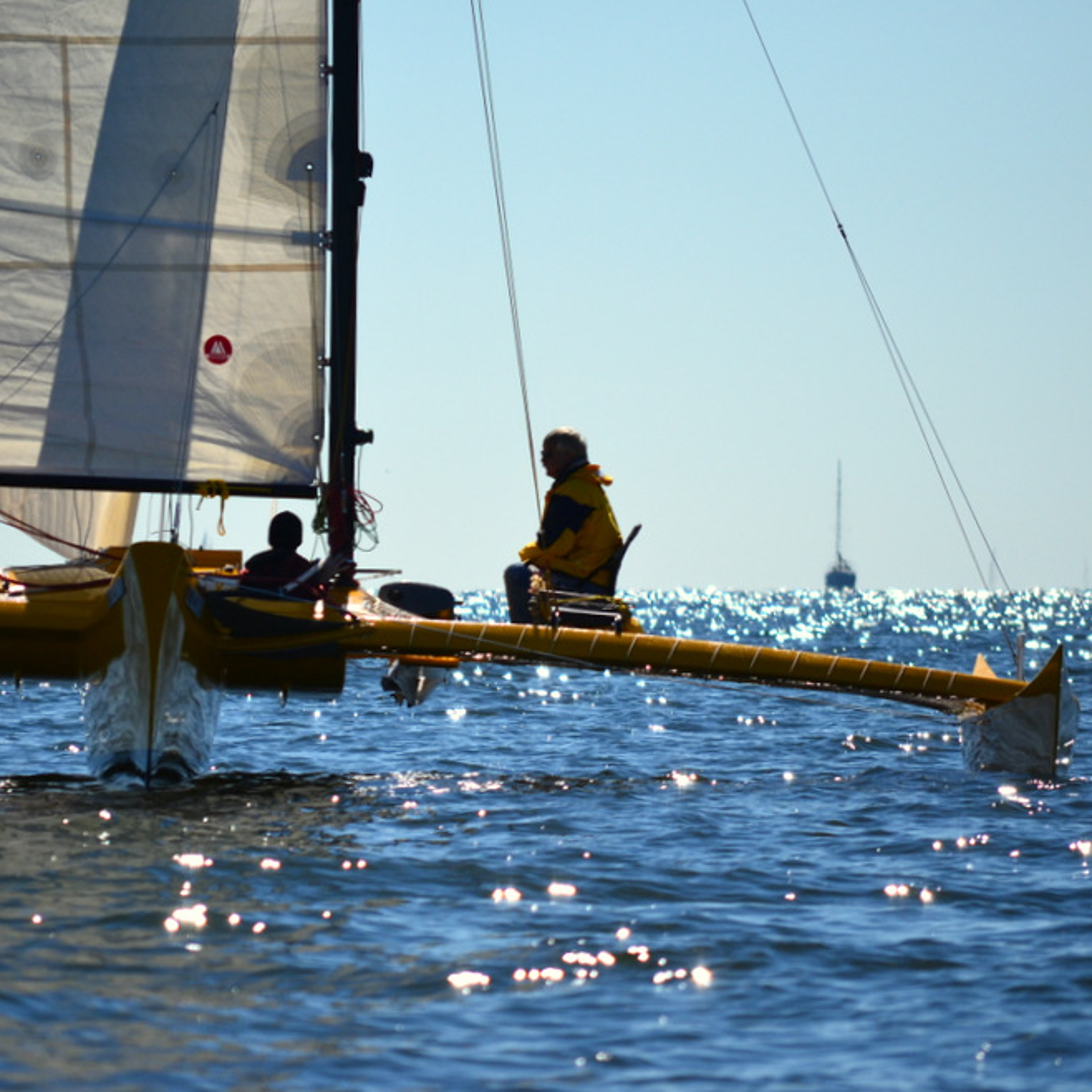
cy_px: 548
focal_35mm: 386
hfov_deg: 4.5
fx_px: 13776
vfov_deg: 4.5
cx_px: 461
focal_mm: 200
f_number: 5.6
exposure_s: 1/4000
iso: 450
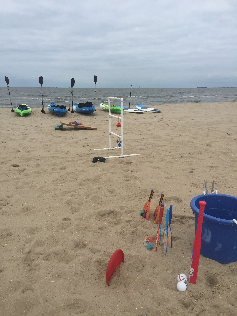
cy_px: 158
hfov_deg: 48.2
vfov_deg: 61.7
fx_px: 265
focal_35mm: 29
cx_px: 118
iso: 32
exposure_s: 1/2825
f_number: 2.2
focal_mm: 4.15
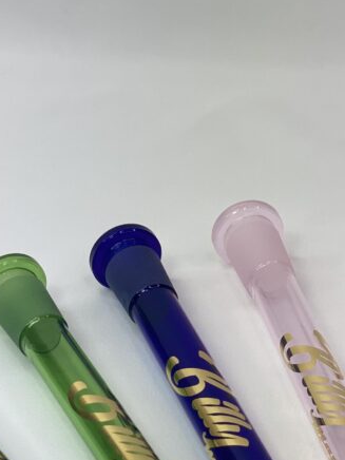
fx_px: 1621
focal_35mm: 122
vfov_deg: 16.1
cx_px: 143
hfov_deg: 12.1
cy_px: 349
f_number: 2
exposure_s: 1/262
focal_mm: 6
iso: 20
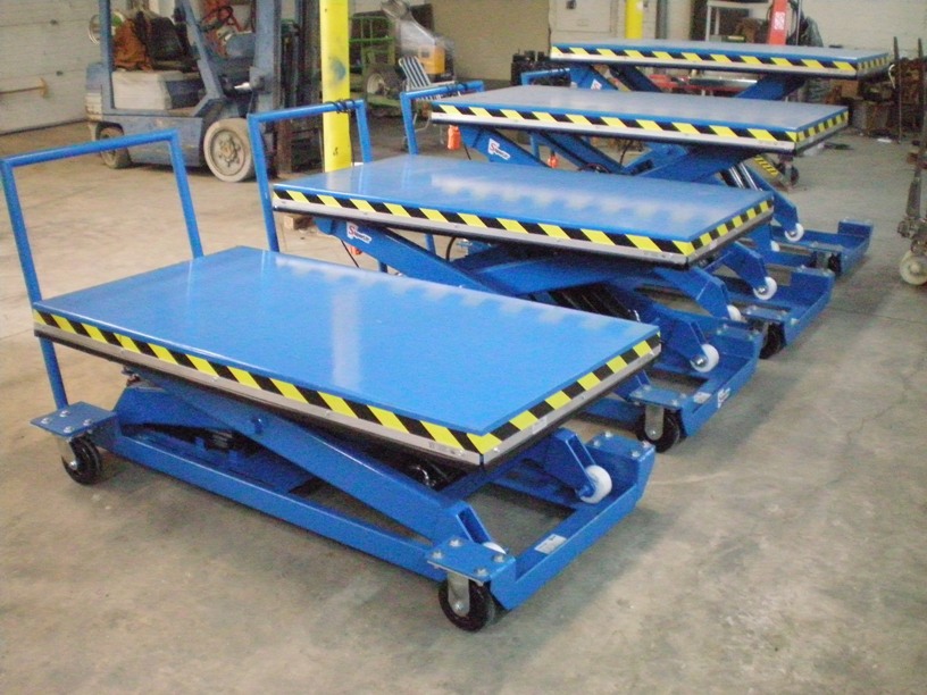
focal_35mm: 38
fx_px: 1018
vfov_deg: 37.7
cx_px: 464
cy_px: 348
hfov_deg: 49.0
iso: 800
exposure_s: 1/30
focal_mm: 6.3
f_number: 3.1
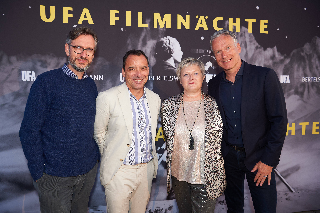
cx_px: 160
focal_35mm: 31
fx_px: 275
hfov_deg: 60.3
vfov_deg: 42.3
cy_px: 106
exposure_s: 1/125
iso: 640
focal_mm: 31
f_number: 6.3
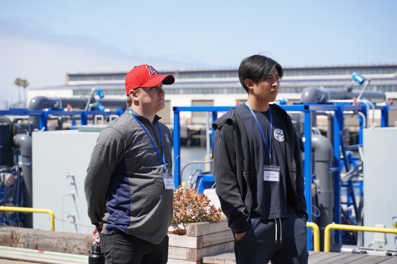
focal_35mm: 75
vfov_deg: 18.2
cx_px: 198
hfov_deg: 27.0
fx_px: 827
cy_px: 132
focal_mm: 75
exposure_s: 1/640
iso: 100
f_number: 4.5
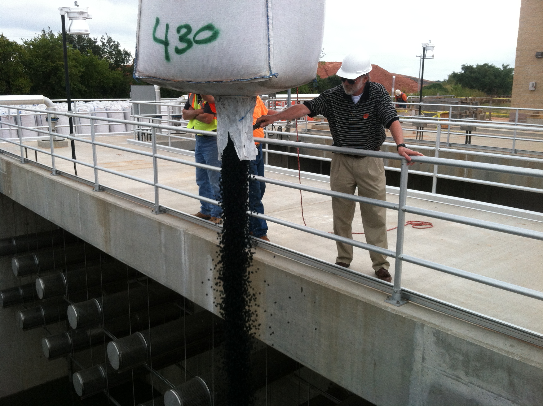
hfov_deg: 52.7
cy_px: 203
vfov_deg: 40.6
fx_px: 548
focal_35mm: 35
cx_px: 272
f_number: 2.8
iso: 80
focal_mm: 3.85
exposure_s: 1/380
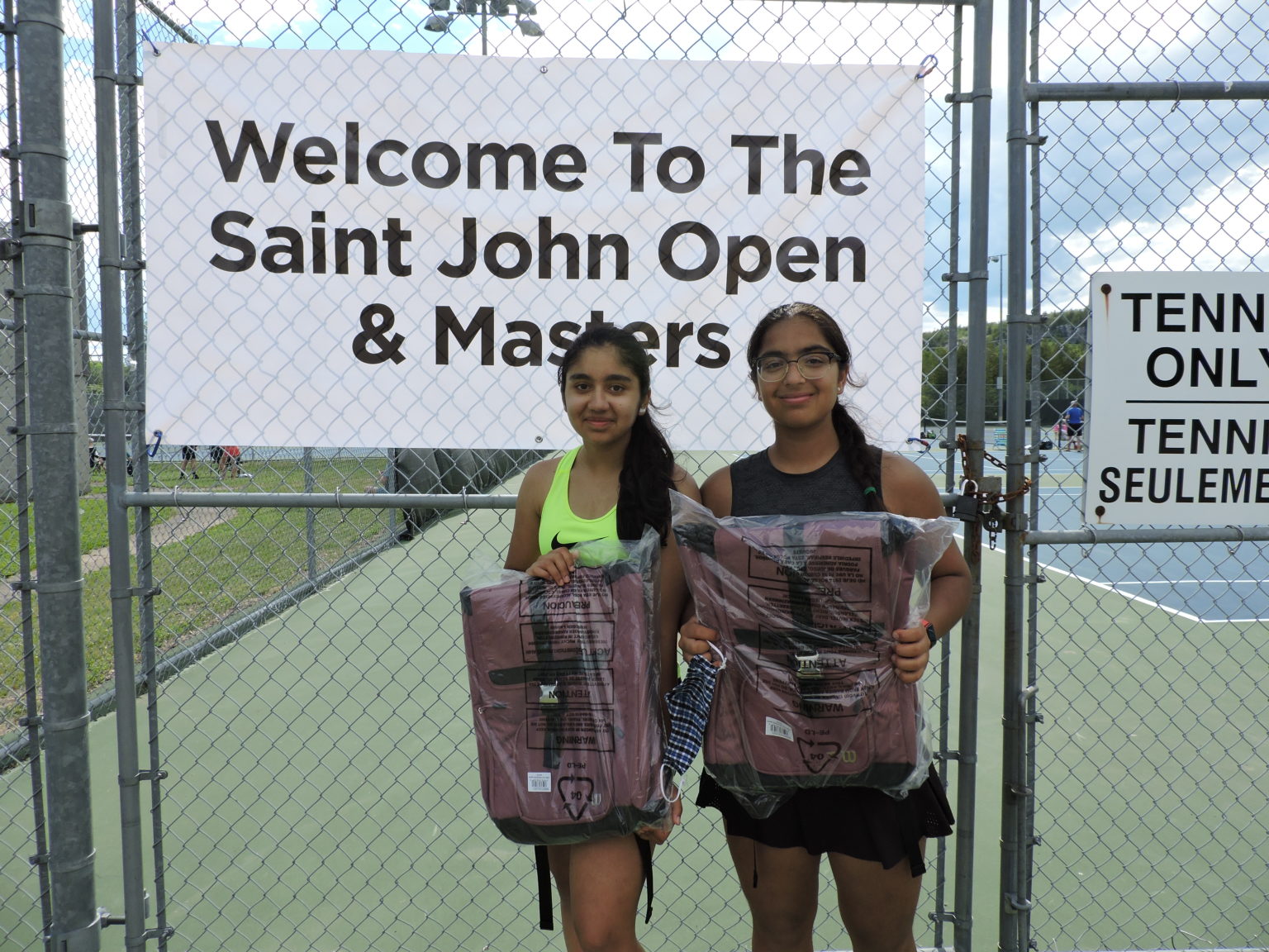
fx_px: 880
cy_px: 476
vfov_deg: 56.8
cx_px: 634
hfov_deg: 71.6
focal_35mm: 24
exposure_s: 1/1000
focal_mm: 4.3
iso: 100
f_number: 3
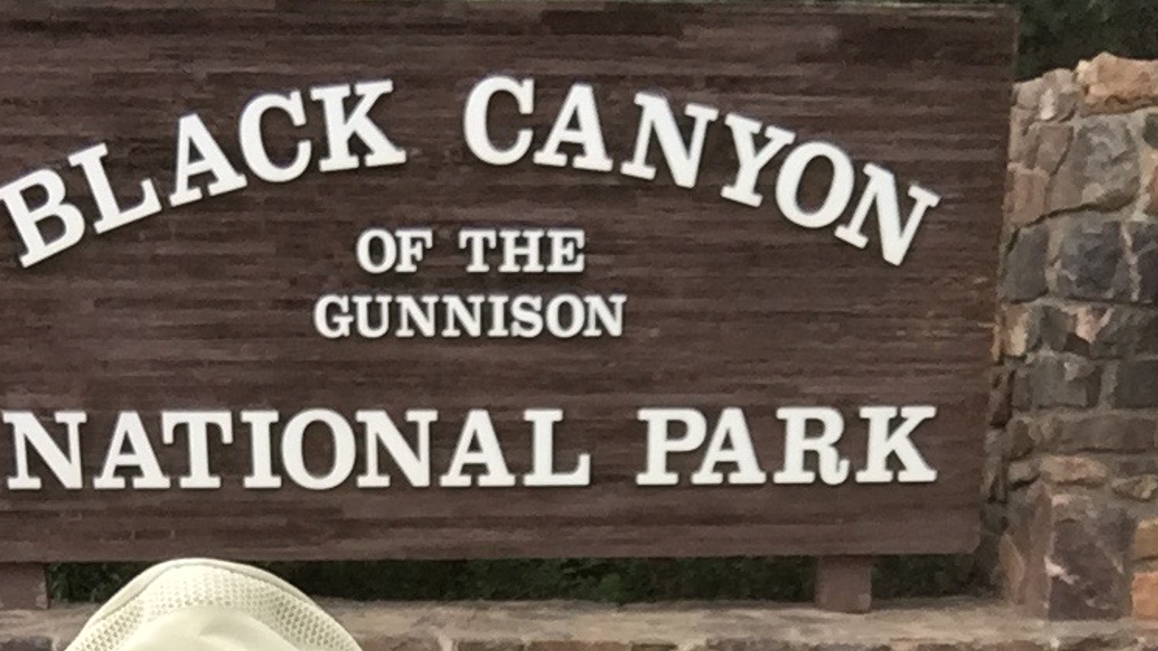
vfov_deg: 18.6
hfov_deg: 35.9
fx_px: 1781
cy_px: 940
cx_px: 476
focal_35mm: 58
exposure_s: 1/120
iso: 40
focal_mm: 2.65
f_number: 2.2
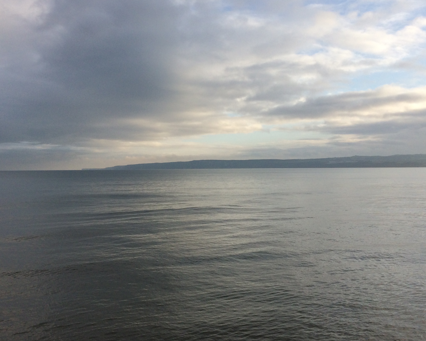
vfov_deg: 37.3
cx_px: 205
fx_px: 504
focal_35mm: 40
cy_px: 173
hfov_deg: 45.8
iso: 32
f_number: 2.2
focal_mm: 4.15
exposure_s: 1/2283
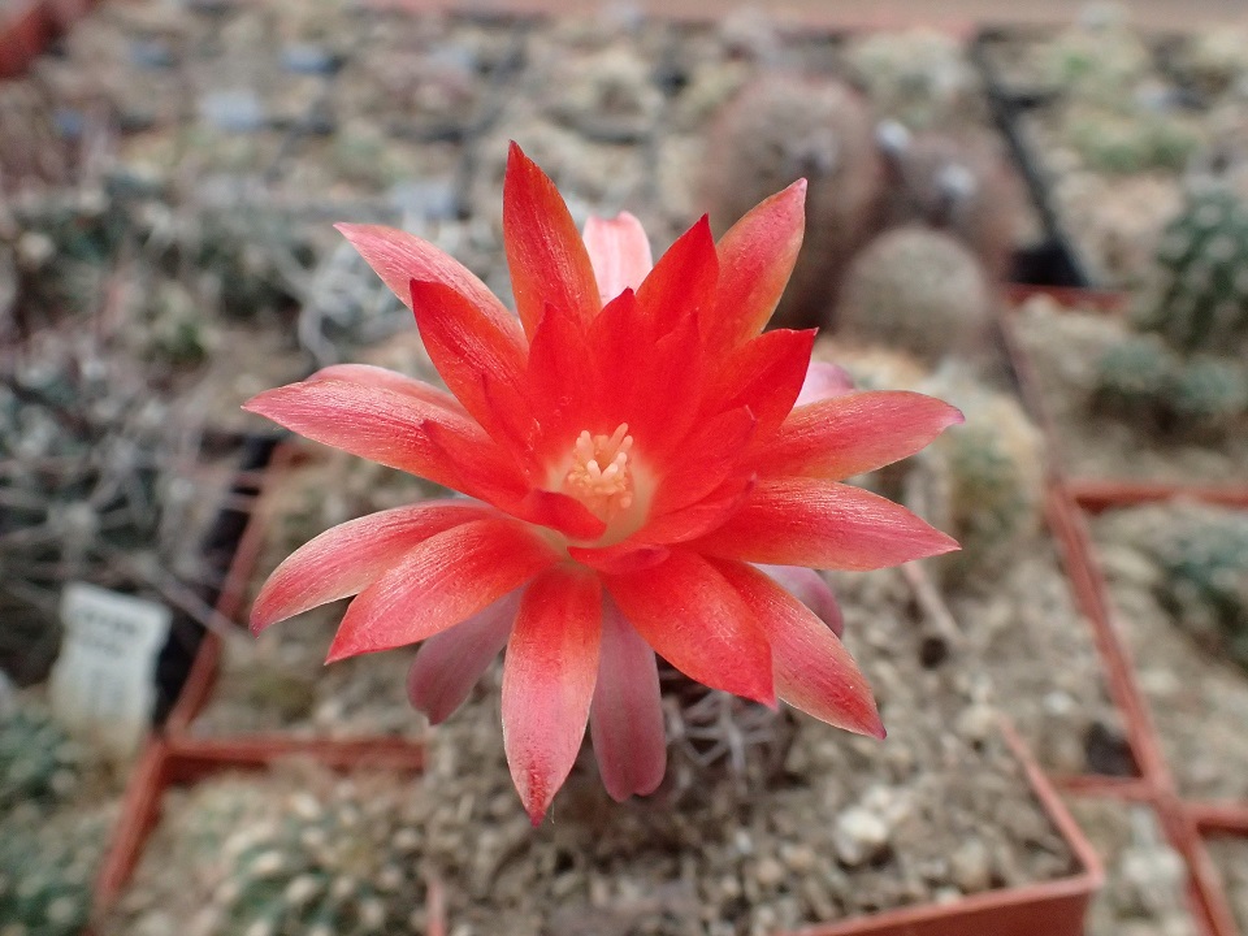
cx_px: 624
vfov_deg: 46.8
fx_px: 1082
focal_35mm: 30
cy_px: 468
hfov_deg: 60.0
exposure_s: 1/80
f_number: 3.2
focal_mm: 5.5
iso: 800
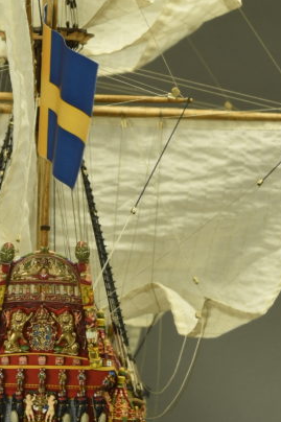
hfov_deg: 4.1
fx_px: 3914
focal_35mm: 334
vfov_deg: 6.2
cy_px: 47
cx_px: 67
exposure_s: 1/13
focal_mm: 60
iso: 100
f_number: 8
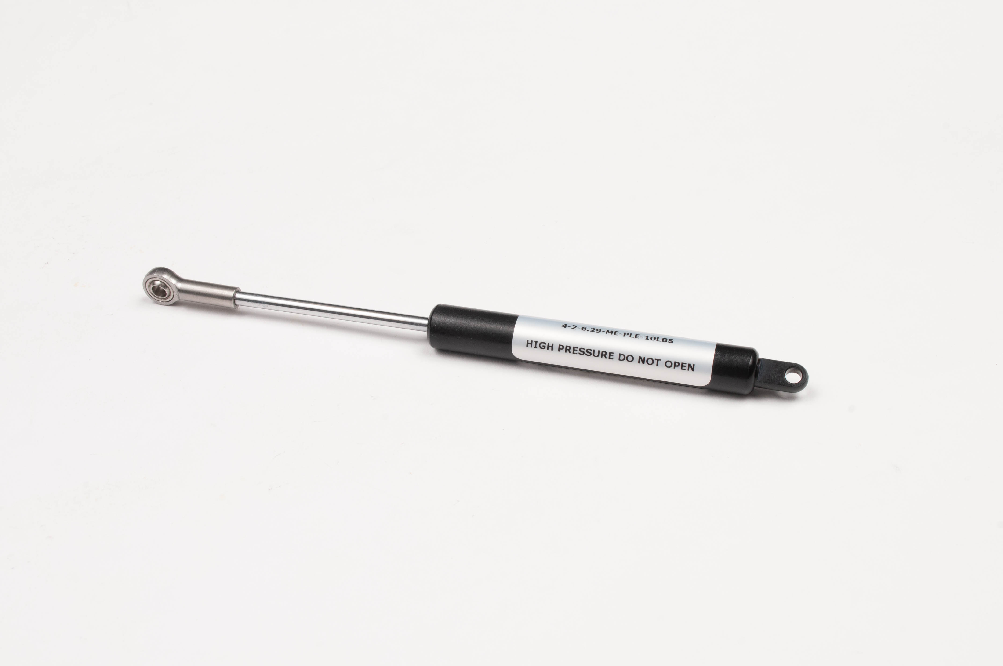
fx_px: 1336
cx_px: 502
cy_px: 333
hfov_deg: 41.2
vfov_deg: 28.0
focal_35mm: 48
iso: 200
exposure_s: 1/80
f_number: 14
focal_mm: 32
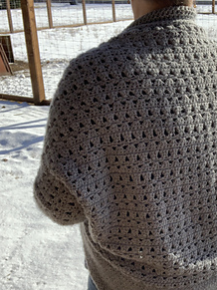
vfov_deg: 34.9
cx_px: 161
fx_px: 460
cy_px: 170
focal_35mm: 55
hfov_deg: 26.2
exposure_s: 1/759
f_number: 2.2
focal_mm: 2.87
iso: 16
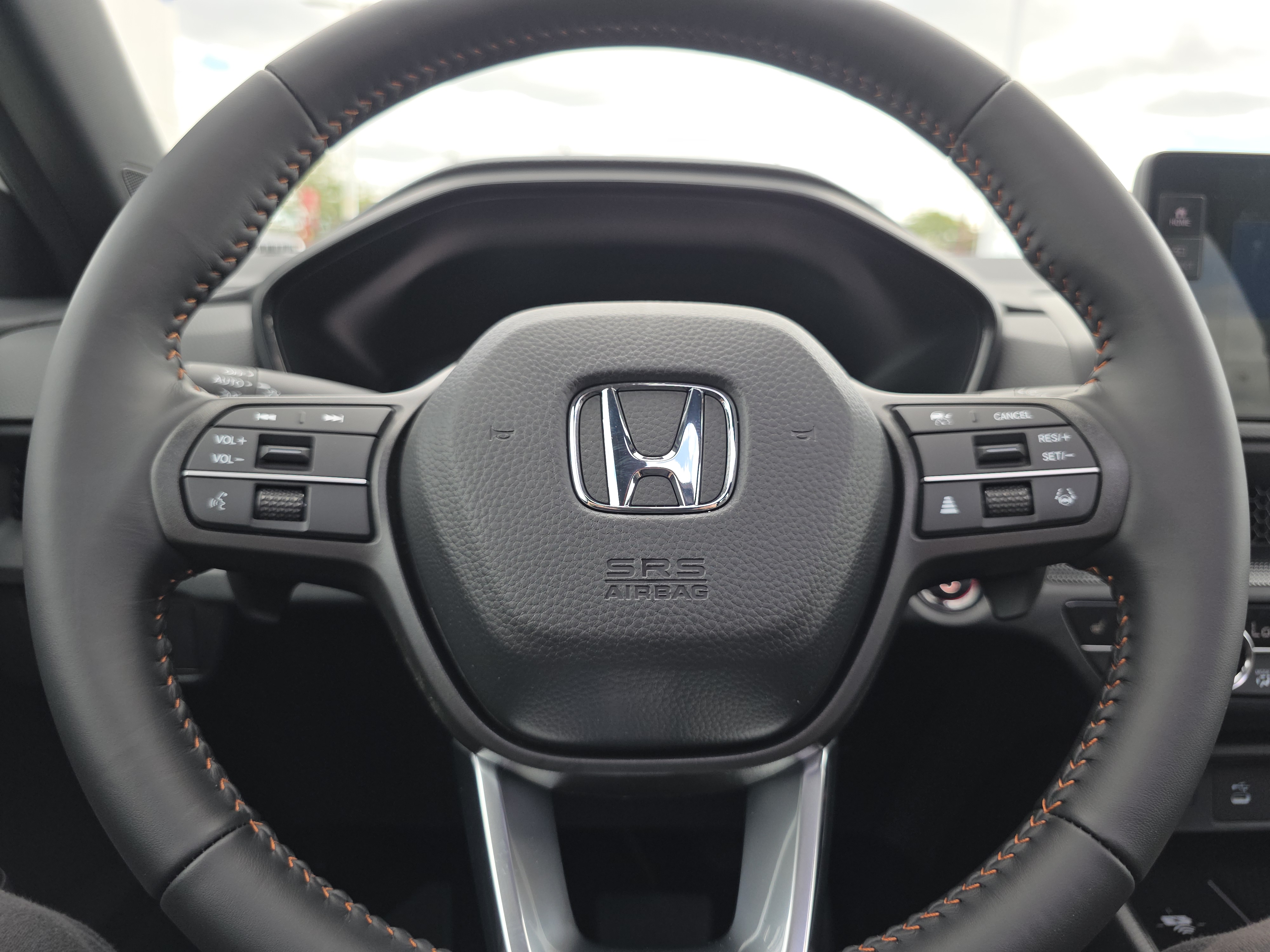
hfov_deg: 73.9
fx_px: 844
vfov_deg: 58.9
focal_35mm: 23
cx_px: 635
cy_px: 476
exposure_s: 1/359
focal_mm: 6.3
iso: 32
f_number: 1.7
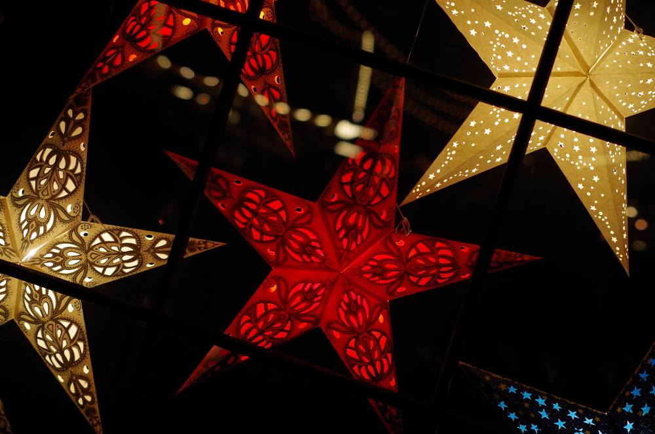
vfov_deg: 18.1
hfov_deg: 27.0
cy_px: 217
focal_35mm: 75
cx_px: 328
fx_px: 1362
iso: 200
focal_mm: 50
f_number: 2.8
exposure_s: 1/200
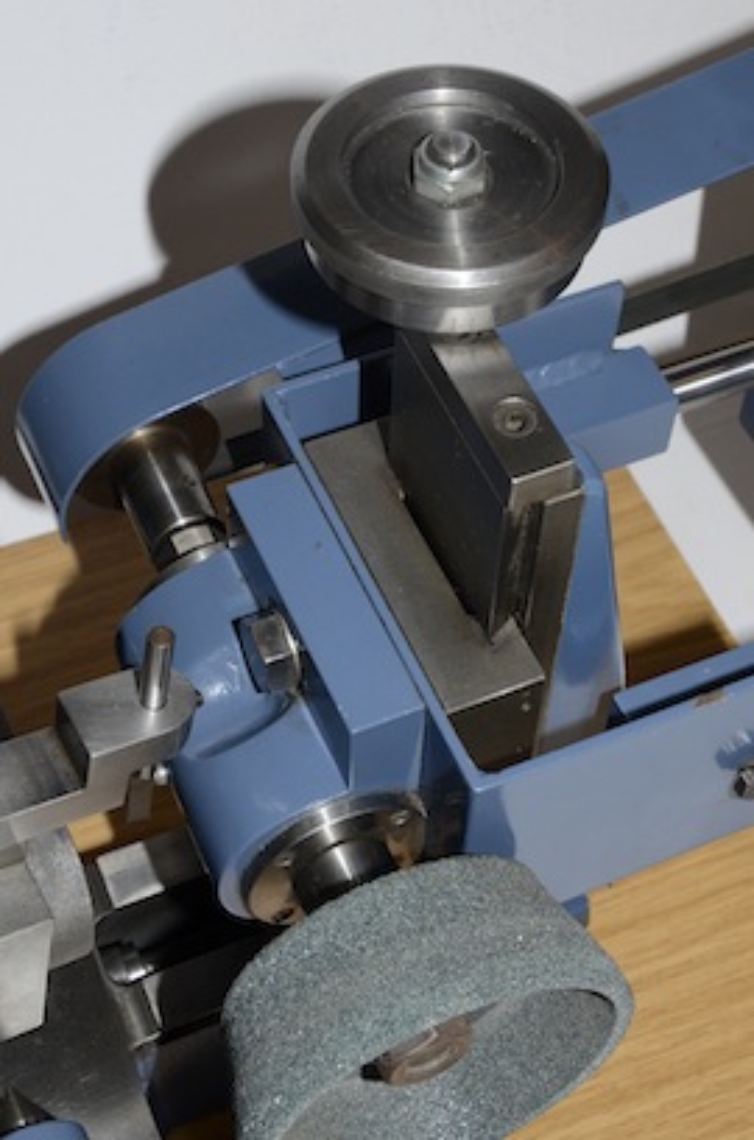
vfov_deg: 29.9
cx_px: 377
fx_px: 2131
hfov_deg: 20.1
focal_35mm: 68
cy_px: 570
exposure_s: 1/60
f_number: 13
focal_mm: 45
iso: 640
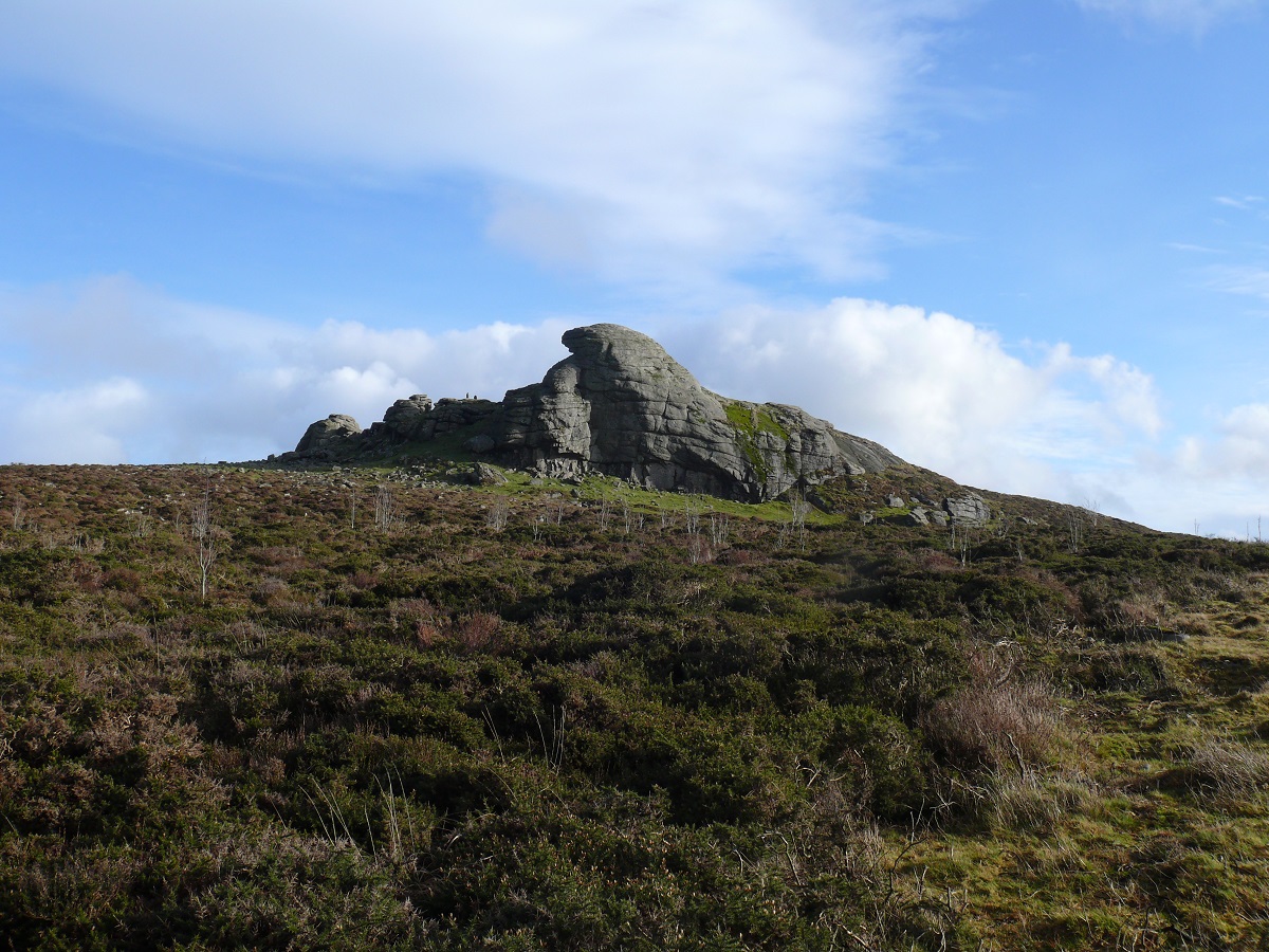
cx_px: 634
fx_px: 1283
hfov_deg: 52.6
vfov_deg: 40.7
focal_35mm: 35
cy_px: 476
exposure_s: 1/320
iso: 100
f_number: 5.6
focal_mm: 7.4
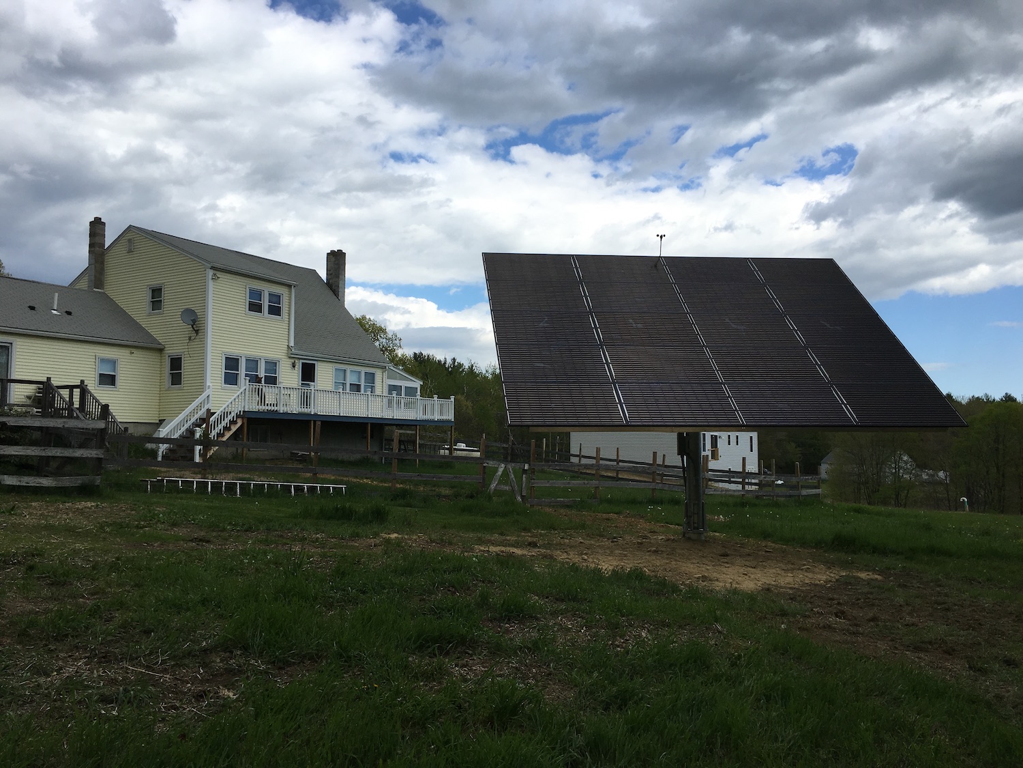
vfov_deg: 48.2
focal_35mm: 29
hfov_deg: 61.7
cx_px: 512
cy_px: 384
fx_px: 857
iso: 25
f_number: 2.2
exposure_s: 1/1570
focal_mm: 4.15
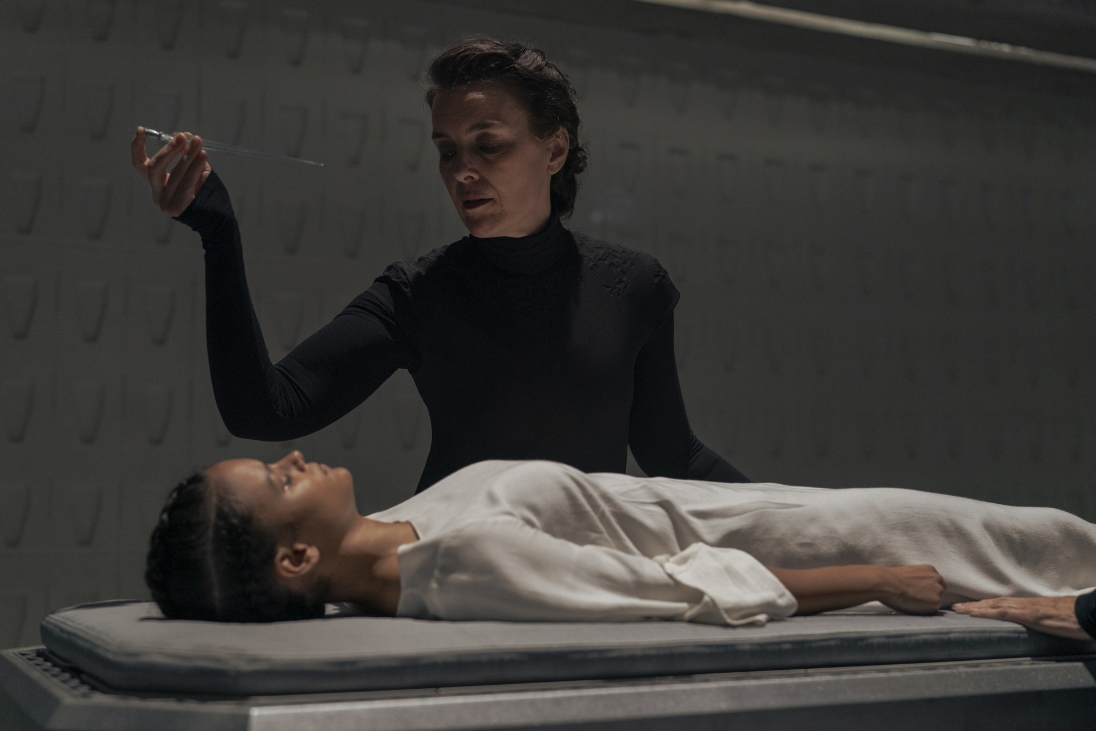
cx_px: 548
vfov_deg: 27.0
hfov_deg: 39.6
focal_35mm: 50
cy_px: 366
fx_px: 1522
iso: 2500
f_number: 2.2
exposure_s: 1/160
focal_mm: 50
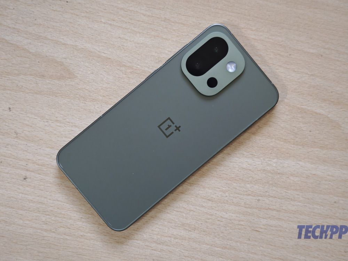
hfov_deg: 41.2
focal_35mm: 46
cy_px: 130
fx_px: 462
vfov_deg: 31.5
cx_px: 174
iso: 500
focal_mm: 8.72
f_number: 1.63
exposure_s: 1/100
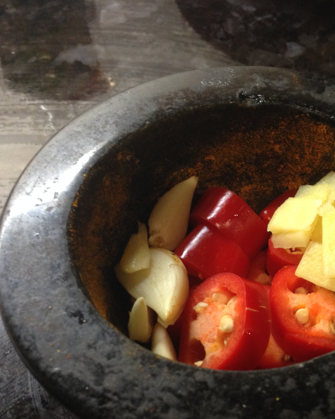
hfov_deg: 28.6
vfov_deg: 36.6
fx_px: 632
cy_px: 239
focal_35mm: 51
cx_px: 295
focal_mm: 4.12
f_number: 2.4
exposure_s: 1/20
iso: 160
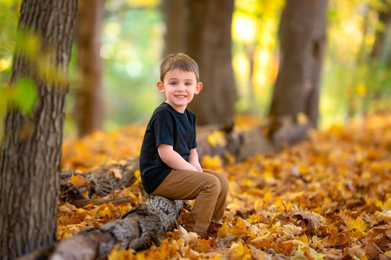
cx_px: 196
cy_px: 130
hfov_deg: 15.2
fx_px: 1466
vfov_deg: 10.2
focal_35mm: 135
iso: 640
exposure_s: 1/640
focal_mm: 135
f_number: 2
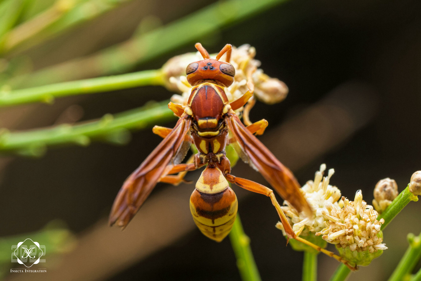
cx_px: 210
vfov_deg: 13.0
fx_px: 1228
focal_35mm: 105
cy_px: 140
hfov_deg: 19.5
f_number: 16
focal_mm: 105
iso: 200
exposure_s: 1/200
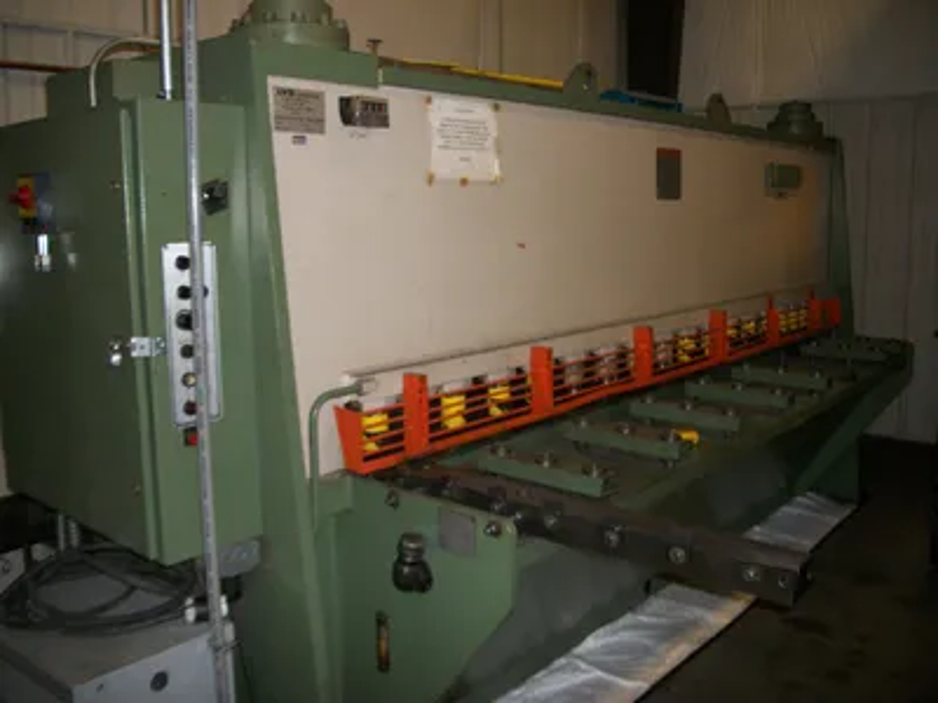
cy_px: 352
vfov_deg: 44.2
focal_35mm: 32
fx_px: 867
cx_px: 469
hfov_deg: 56.8
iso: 160
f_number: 2.9
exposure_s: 1/60
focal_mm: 5.7
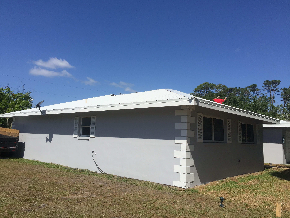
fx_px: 243
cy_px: 109
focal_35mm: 29
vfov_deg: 48.2
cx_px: 145
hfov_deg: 61.7
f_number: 2.2
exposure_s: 1/3597
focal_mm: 4.15
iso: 32
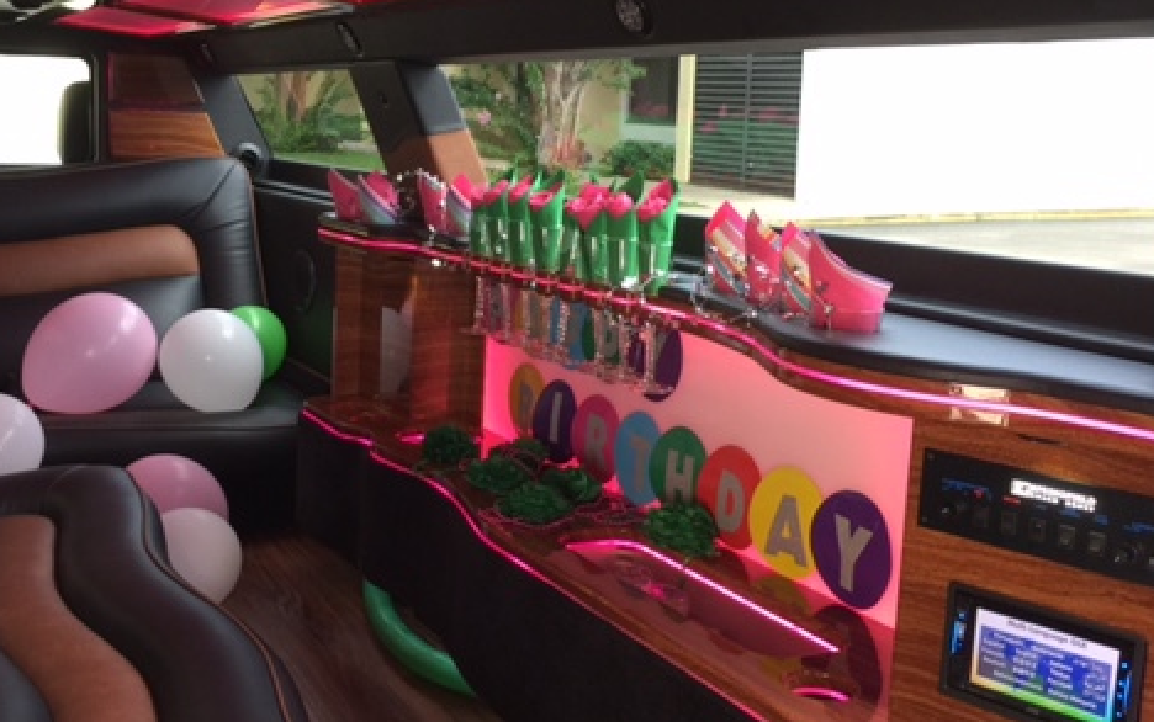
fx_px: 1322
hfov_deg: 47.1
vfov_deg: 30.6
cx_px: 505
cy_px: 330
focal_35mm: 42
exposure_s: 1/15
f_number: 2.2
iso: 32
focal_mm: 4.15
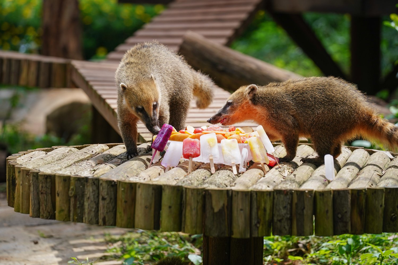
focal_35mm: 200
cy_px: 132
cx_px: 199
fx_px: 2211
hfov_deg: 10.3
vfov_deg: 6.9
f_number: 5
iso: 320
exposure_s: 1/500
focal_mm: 200
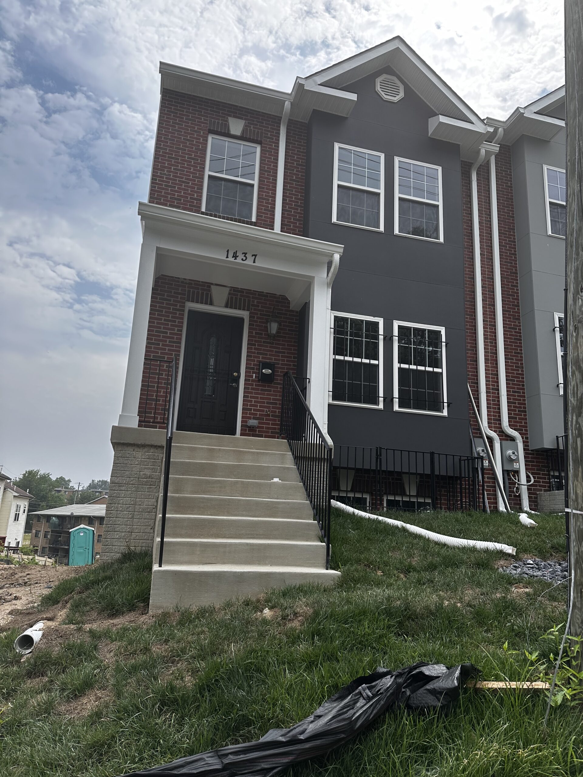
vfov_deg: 71.6
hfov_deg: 56.8
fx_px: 539
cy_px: 388
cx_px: 292
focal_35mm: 24
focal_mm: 6.86
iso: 80
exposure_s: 1/4184
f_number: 1.78
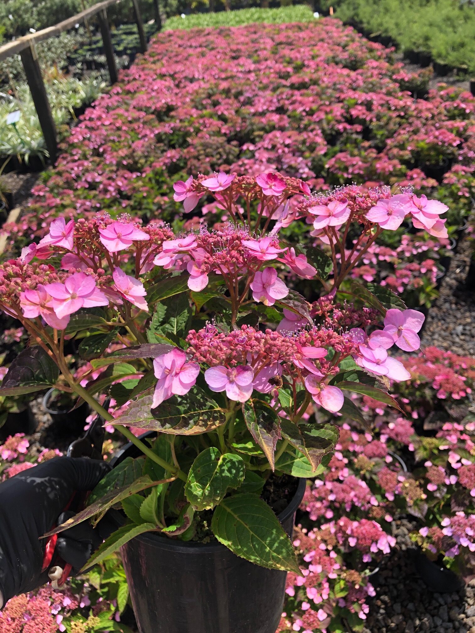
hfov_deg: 49.7
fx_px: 512
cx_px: 238
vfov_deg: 63.4
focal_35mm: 28
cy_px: 316
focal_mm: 3.99
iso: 20
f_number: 1.8
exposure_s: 1/1200
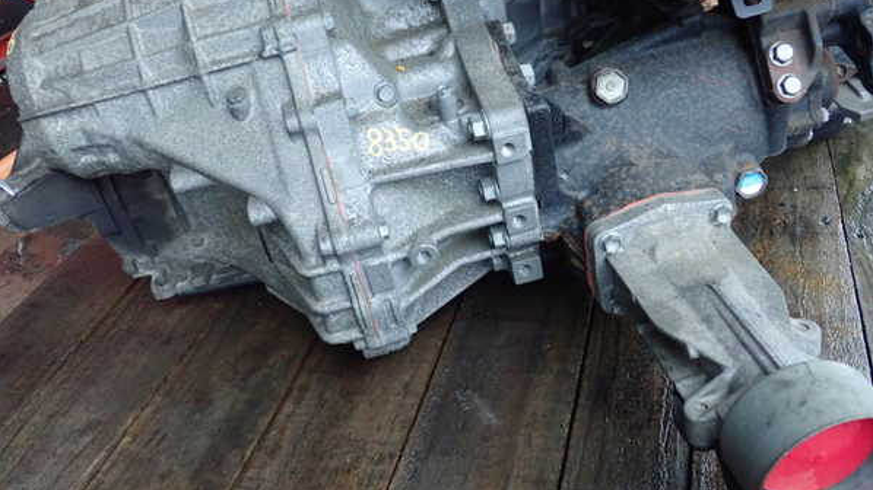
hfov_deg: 56.6
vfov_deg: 33.6
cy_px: 204
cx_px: 436
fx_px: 810
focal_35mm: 35
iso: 800
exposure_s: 1/30
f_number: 2.4
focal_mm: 5.87
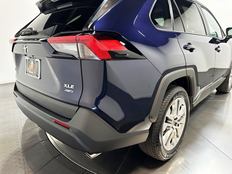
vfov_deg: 56.8
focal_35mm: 24
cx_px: 116
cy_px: 87
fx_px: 161
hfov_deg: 71.6
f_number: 1.78
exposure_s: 1/40
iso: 800
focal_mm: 6.86
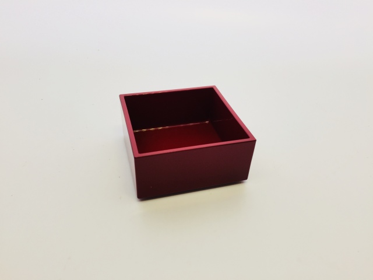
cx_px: 186
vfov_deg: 48.2
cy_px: 140
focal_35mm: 29
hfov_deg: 61.7
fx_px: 312
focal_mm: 4.15
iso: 32
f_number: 2.2
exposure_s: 1/60
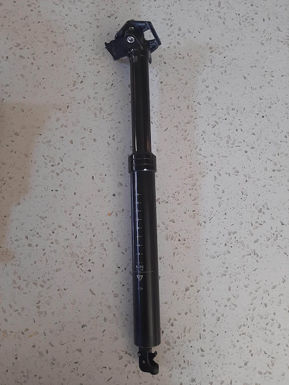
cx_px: 144
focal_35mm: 26
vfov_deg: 67.3
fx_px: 289
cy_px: 192
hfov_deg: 53.1
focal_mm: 3.92
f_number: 1.7
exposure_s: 1/24
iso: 250
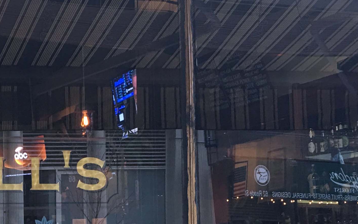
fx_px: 859
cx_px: 40
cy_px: 234
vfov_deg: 14.6
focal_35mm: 88
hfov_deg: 23.0
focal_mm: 4.15
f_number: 2.2
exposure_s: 1/15
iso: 32
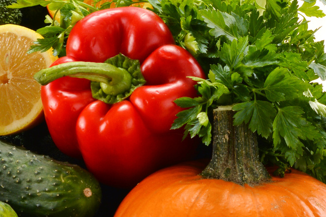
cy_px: 114
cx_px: -158
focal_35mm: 384
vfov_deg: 3.6
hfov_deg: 5.3
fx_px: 3477
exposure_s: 1/125
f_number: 16
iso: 100
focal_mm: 86
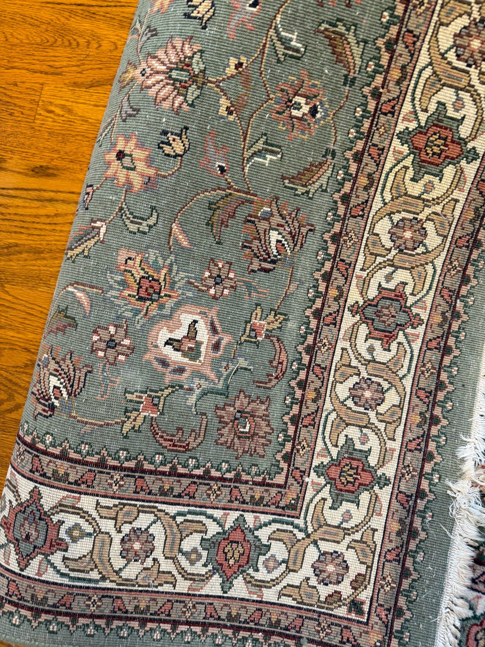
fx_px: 448
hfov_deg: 56.8
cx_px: 242
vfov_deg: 71.6
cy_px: 324
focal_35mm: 24
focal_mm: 6.76
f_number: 1.78
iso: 160
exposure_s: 1/60
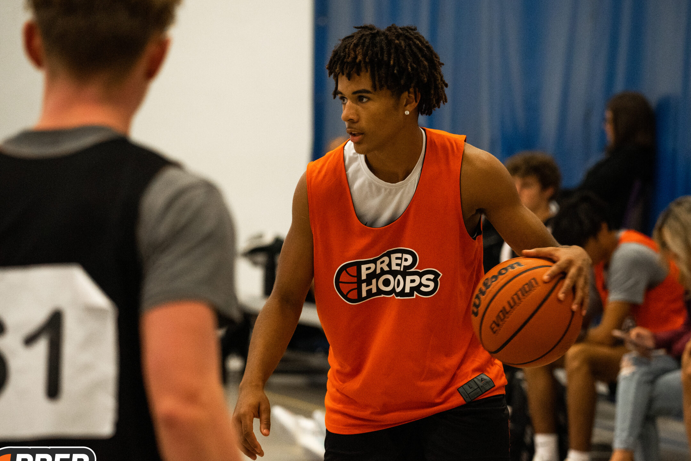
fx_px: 4846
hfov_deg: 8.2
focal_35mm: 252
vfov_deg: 5.4
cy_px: 268
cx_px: 382
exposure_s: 1/320
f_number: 5.6
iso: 6400
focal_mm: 212.4
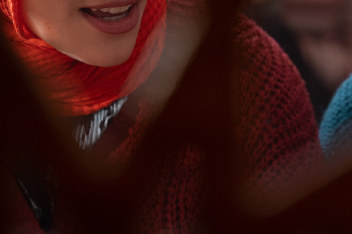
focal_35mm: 373
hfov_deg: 5.5
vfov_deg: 3.7
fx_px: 3647
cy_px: 73
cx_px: 356
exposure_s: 1/200
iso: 640
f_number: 4
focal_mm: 168
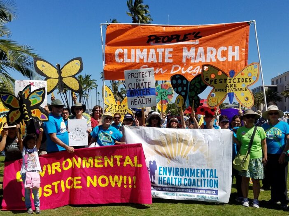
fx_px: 217
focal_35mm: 26
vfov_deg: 53.0
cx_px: 144
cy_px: 108
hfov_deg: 67.3
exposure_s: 1/3848
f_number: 1.7
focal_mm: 4.2
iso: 50
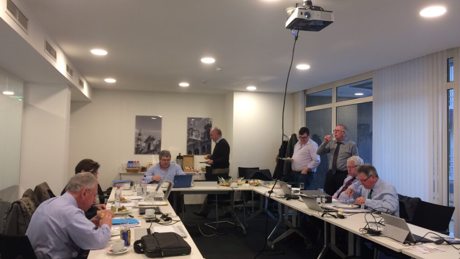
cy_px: 123
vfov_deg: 36.7
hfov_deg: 61.0
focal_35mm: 32
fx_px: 390
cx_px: 228
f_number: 2.2
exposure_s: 1/33
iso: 100
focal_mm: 4.15
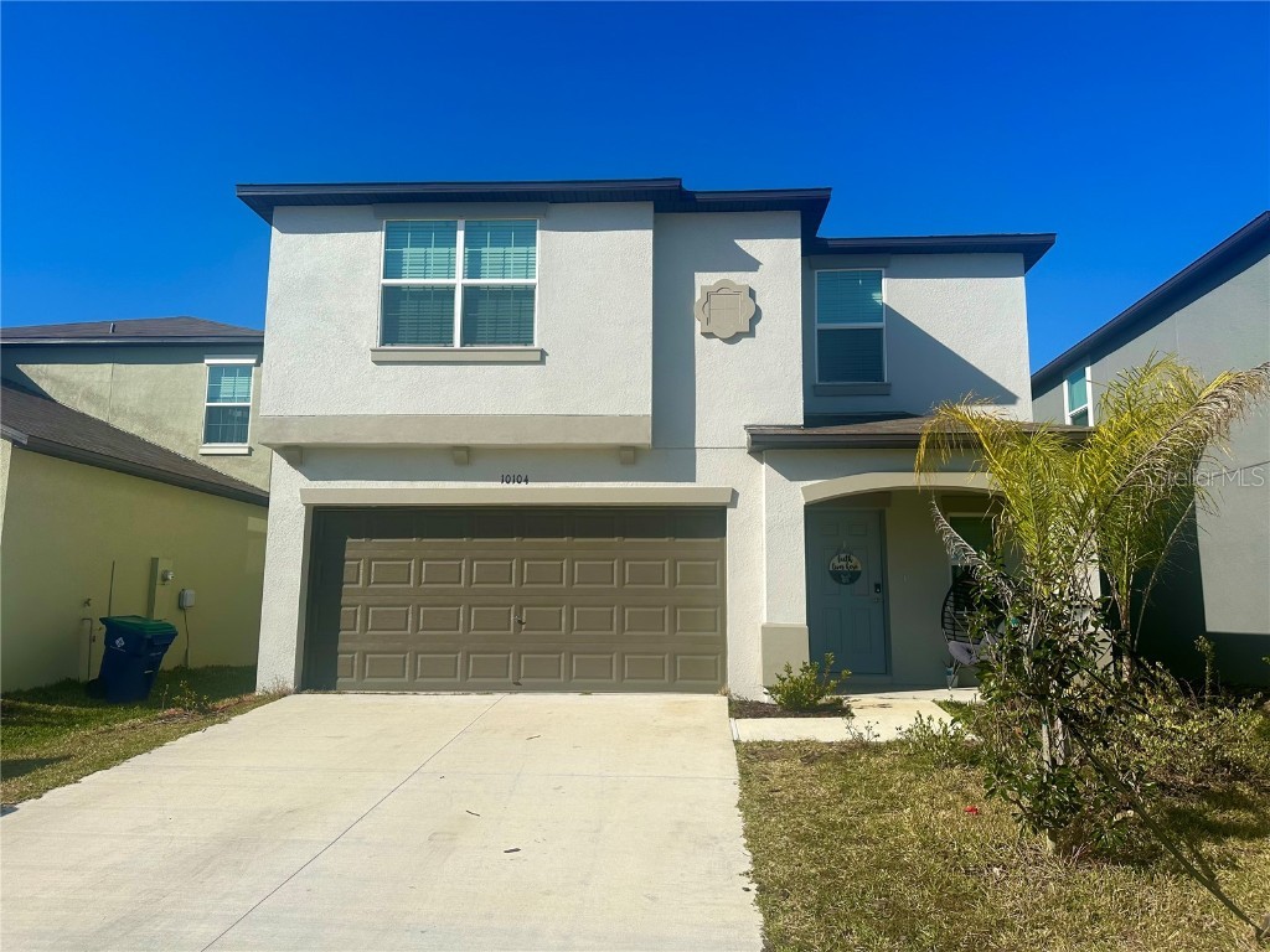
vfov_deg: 56.8
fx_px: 881
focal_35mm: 24
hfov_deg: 71.6
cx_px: 635
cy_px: 476
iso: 80
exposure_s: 1/8929
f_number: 1.78
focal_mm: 6.86
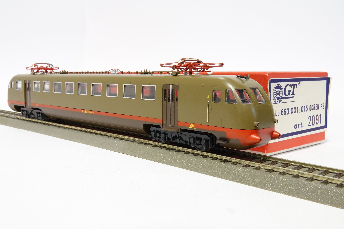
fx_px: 373
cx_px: 172
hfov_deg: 49.6
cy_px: 114
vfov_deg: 34.2
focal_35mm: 39
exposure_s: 2
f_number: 13
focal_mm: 14.16
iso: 400
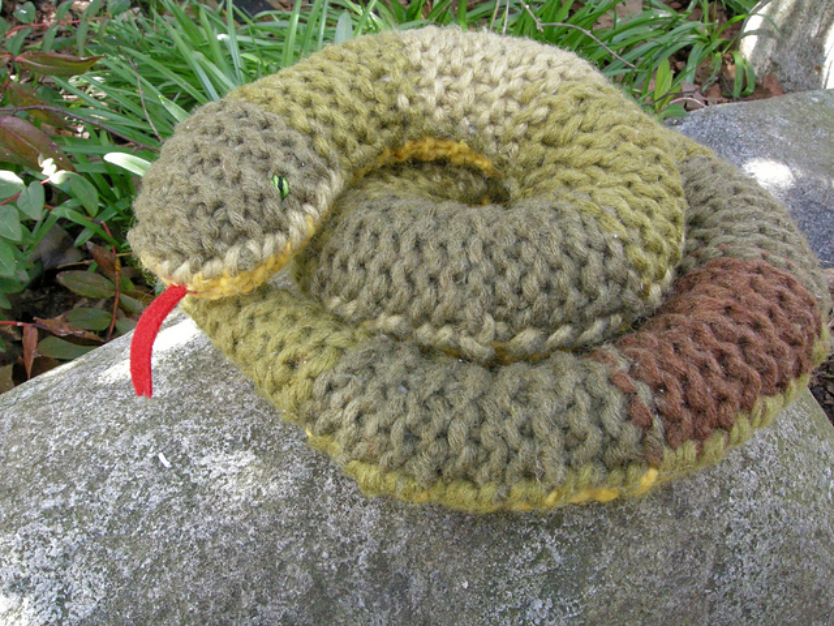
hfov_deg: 51.4
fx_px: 867
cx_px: 417
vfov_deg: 39.7
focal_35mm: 36
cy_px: 313
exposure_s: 1/56.3
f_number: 6.8
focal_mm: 7.5
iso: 397
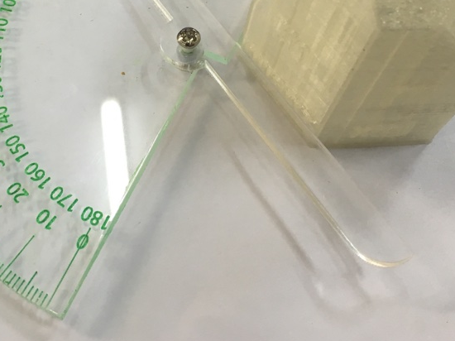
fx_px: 709
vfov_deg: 26.4
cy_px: 59
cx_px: 187
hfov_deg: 35.5
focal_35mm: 54
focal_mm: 4.15
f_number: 2.2
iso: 80
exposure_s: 1/33
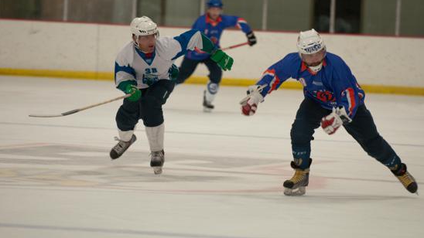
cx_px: 212
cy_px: 120
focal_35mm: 315
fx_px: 3541
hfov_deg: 6.9
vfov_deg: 3.9
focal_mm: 200
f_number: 3.2
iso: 500
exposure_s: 1/320
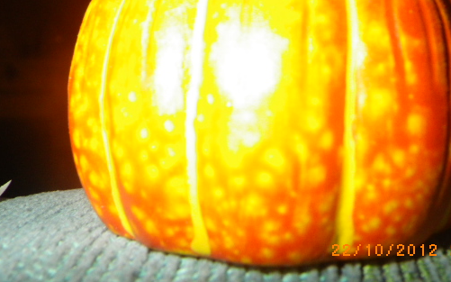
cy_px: 84
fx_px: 565
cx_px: 280
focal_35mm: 46
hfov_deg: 43.2
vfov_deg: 27.7
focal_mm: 6.1
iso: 250
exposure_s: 1/50
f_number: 4.6
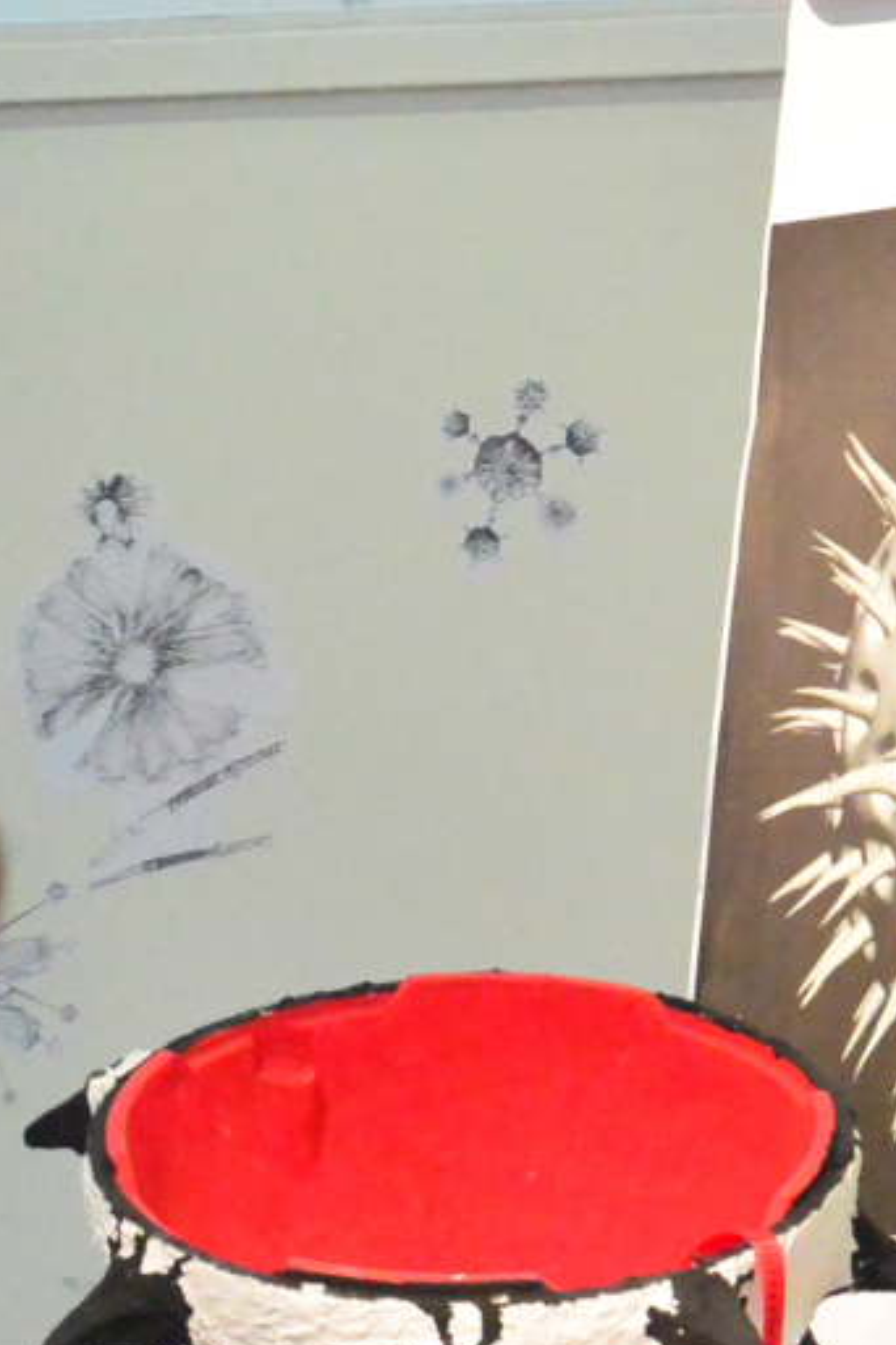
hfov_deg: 4.3
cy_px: 767
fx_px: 11871
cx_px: 1472
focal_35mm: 318
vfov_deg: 6.5
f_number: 4.2
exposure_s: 1/320
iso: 6400
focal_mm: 53.1
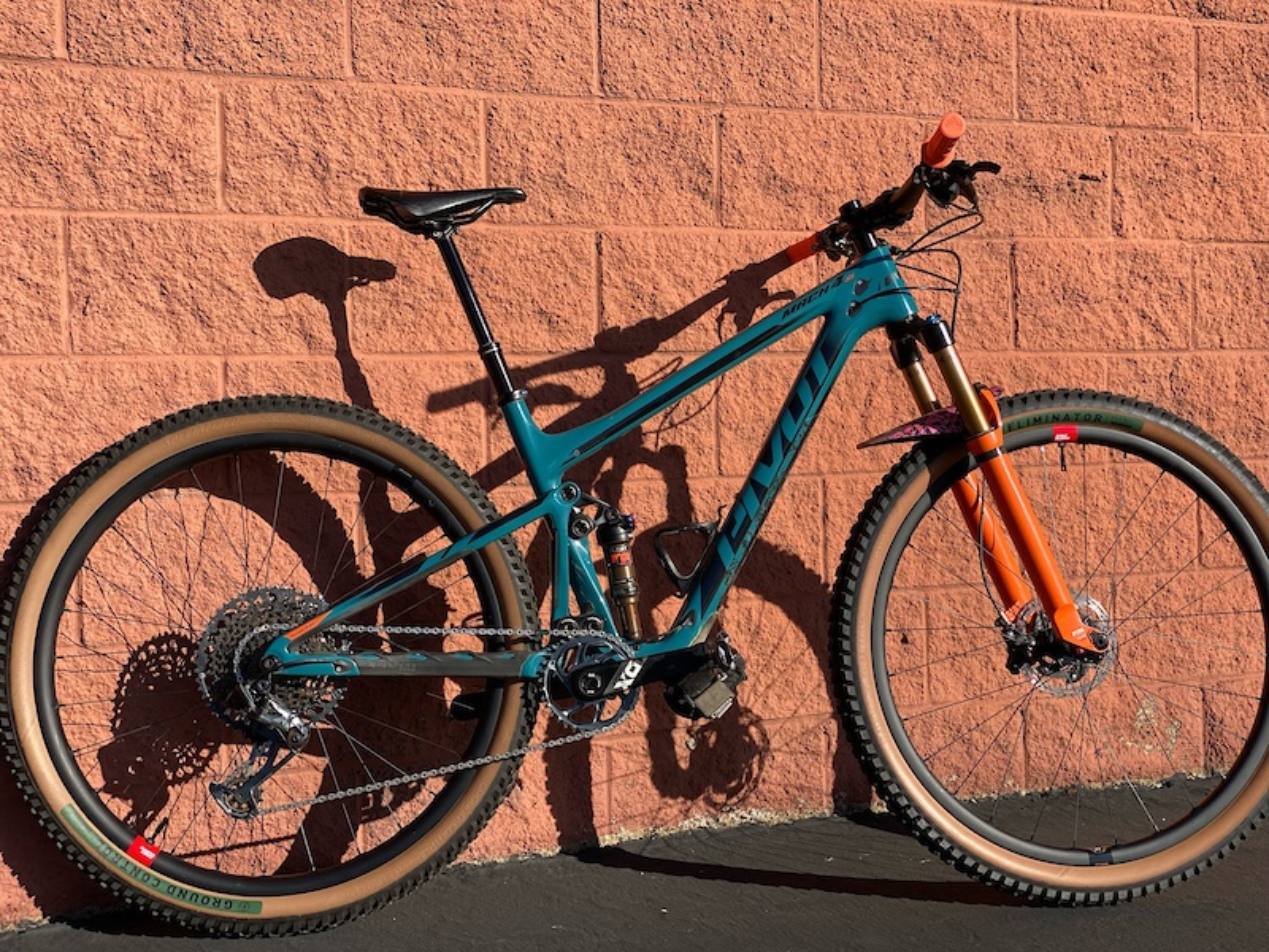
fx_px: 1906
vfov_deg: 28.0
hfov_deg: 36.8
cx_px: 634
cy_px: 476
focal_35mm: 52
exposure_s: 1/1142
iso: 20
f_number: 2
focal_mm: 6
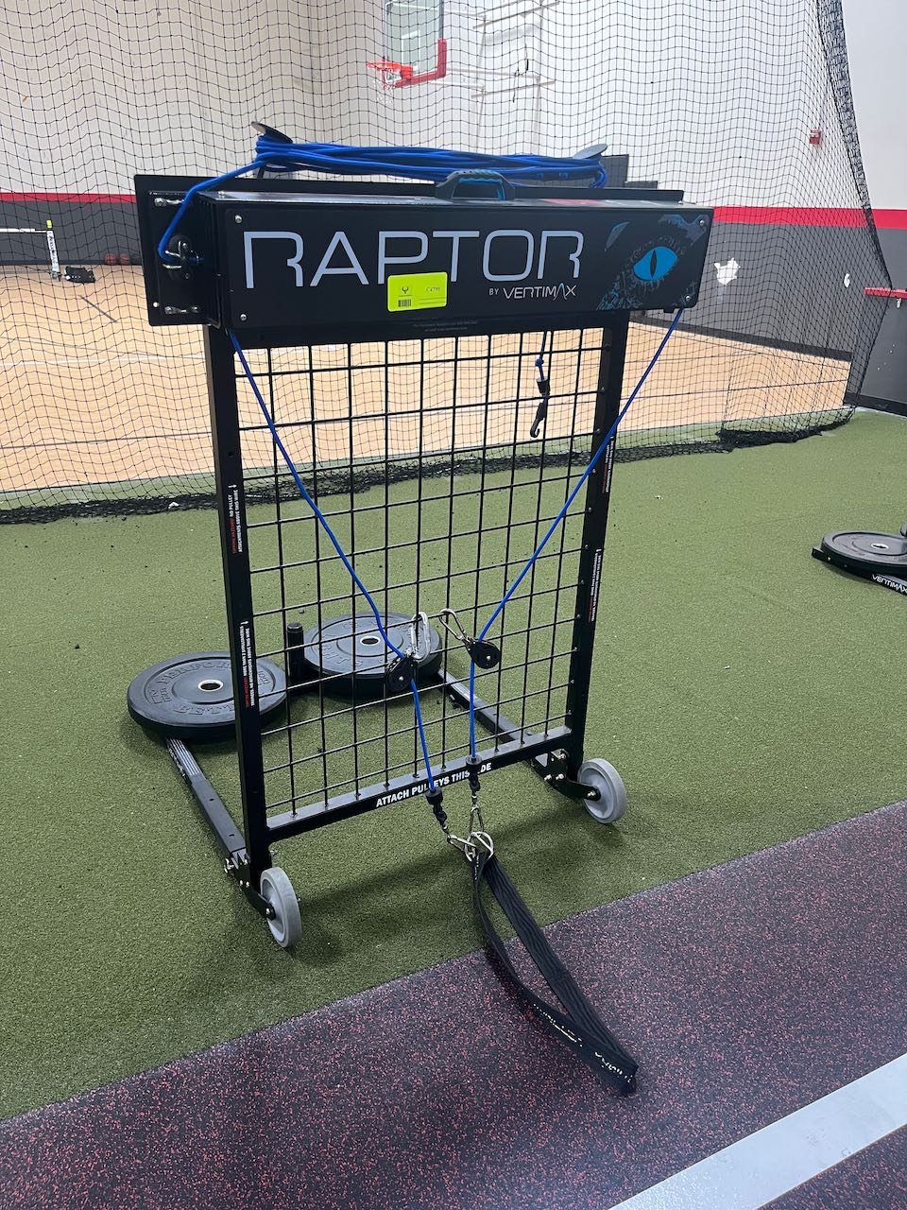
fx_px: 908
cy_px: 605
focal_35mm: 26
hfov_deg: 53.1
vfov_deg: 67.3
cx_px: 454
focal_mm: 5.1
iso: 160
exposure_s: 1/60
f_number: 1.6
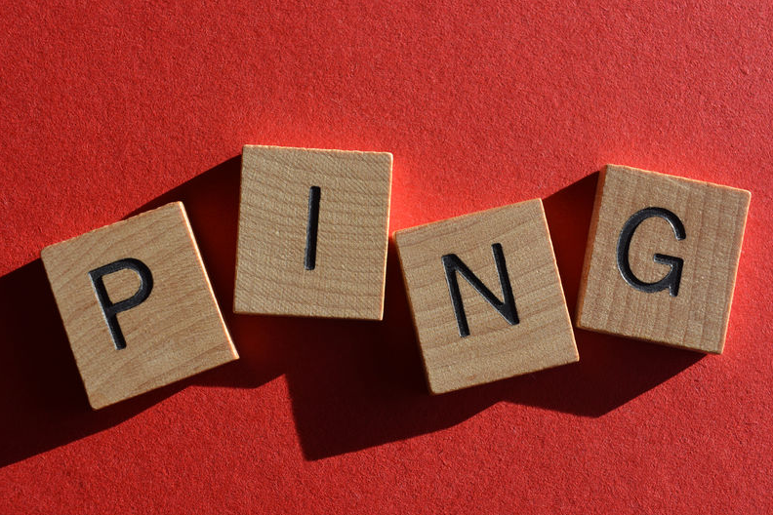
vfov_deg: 22.3
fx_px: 1310
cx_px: 396
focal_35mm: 61
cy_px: 267
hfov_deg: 32.9
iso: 180
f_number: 8
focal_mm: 38
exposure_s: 1/250
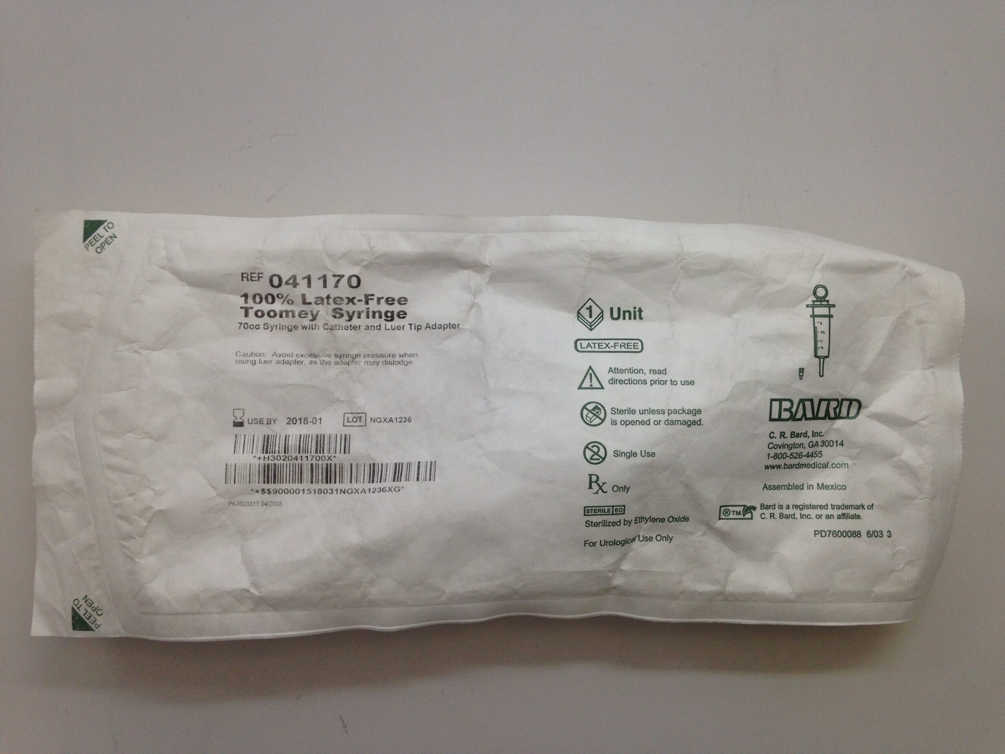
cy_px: 377
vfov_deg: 42.9
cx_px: 502
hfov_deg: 55.4
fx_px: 958
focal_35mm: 33
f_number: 2.4
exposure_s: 1/120
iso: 64
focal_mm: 4.12
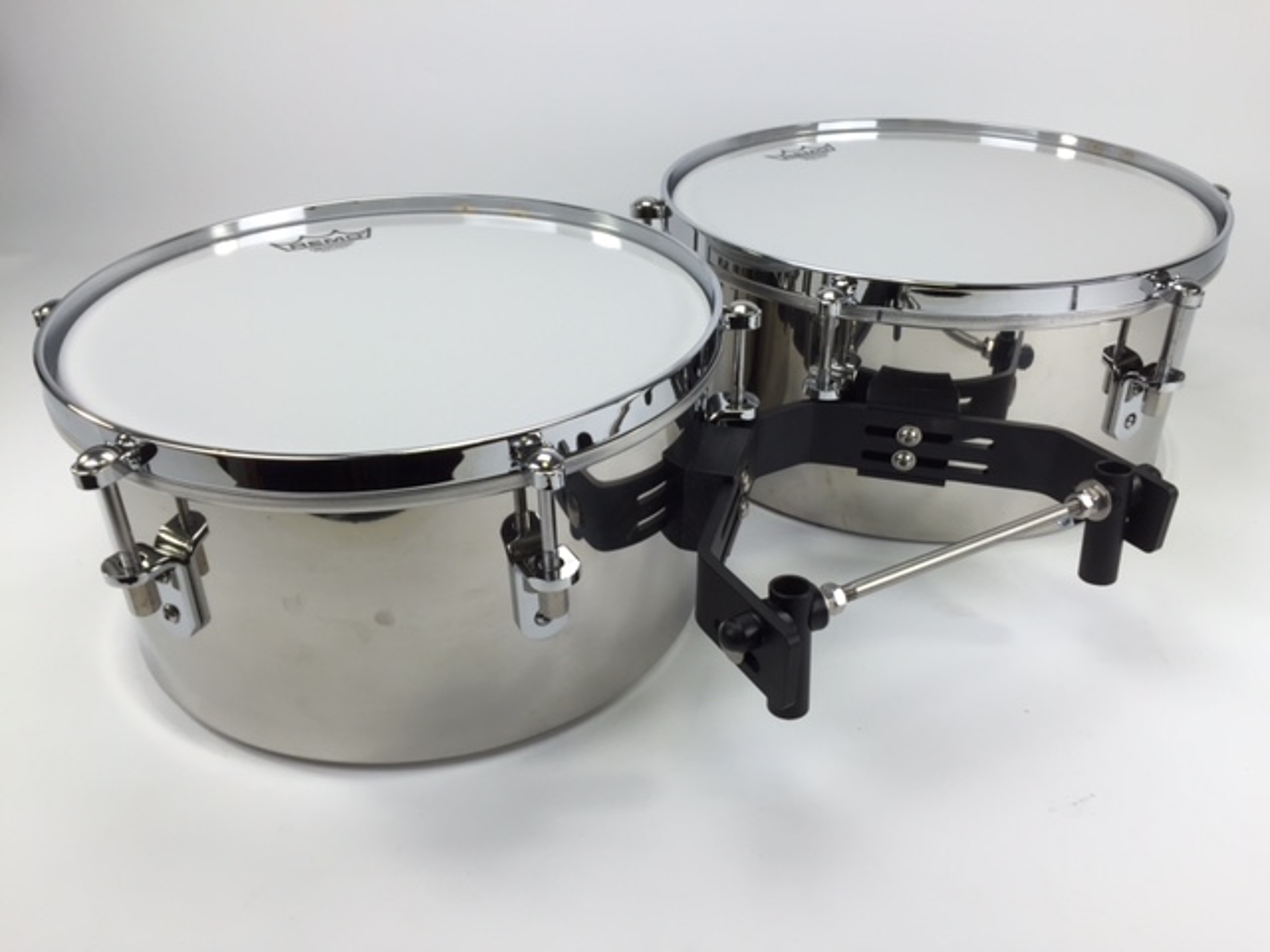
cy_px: 476
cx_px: 635
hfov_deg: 61.7
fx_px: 1064
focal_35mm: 29
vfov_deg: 48.2
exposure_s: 1/100
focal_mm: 4.15
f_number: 2.2
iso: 32
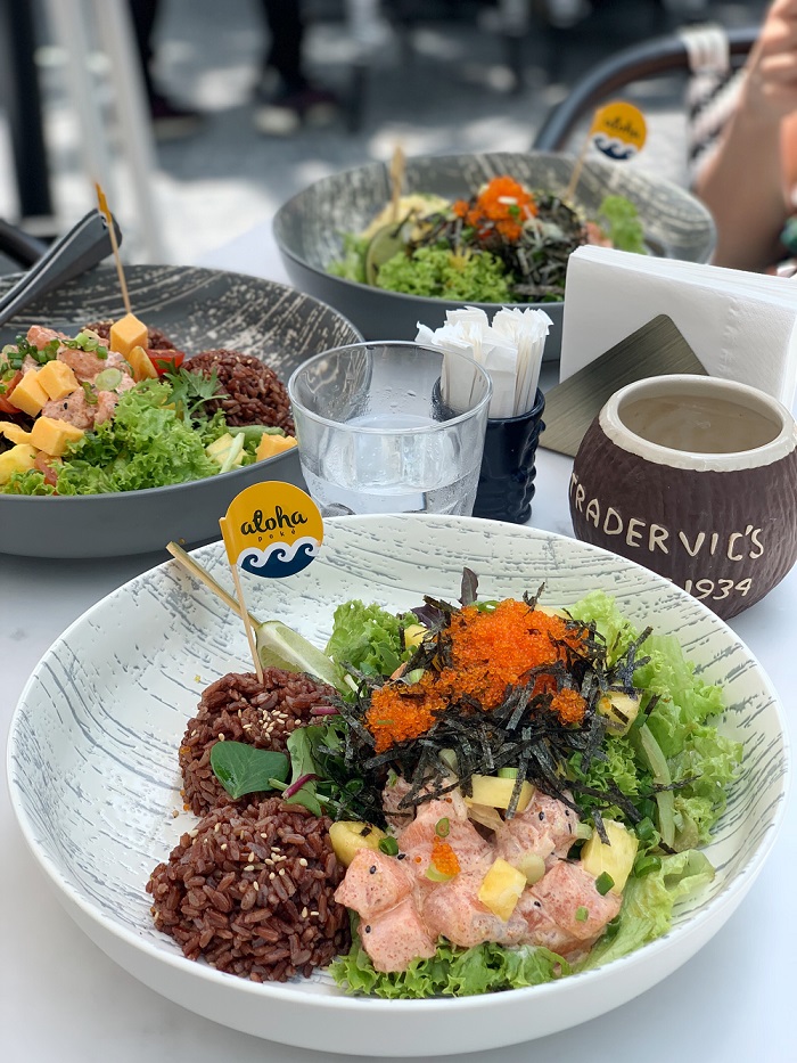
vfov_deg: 36.8
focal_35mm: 52
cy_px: 532
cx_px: 398
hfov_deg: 28.0
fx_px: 1596
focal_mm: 6
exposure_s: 1/129
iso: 16
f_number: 2.4
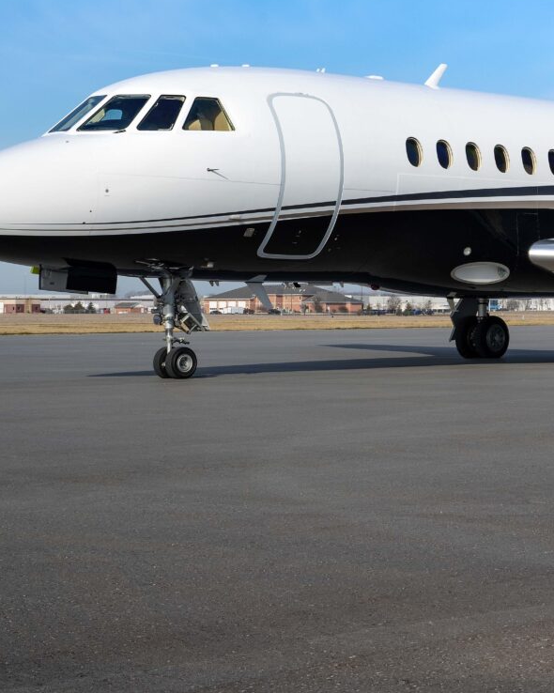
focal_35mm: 89
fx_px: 1825
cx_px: 592
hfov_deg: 16.8
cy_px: 132
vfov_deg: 21.2
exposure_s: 1/50
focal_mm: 35
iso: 64
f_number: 11
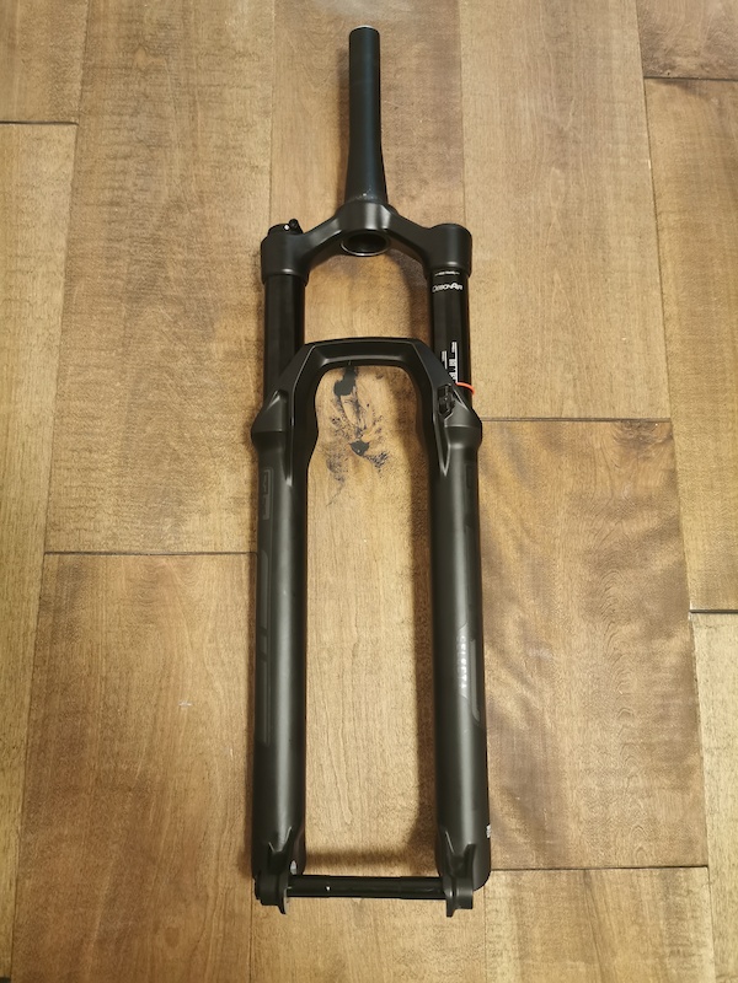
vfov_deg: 65.3
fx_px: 768
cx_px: 369
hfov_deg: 51.4
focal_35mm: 27
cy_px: 492
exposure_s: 1/33.3
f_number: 1.6
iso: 400
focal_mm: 5.56
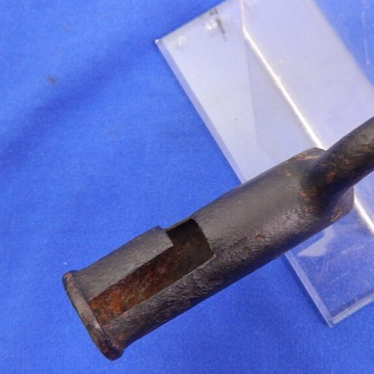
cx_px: 250
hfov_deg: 46.5
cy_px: 225
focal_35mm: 35
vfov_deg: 46.9
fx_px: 428
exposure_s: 1/8
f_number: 3
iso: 400
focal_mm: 4
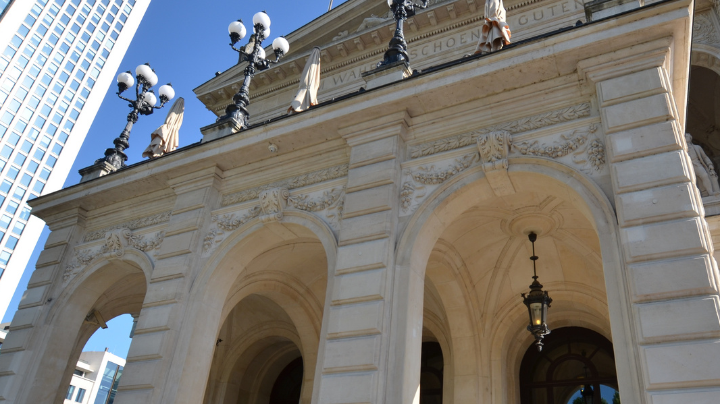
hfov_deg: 75.0
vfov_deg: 46.8
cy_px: 273
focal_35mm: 24
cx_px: 449
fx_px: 458
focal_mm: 10
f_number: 8
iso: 140
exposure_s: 1/250
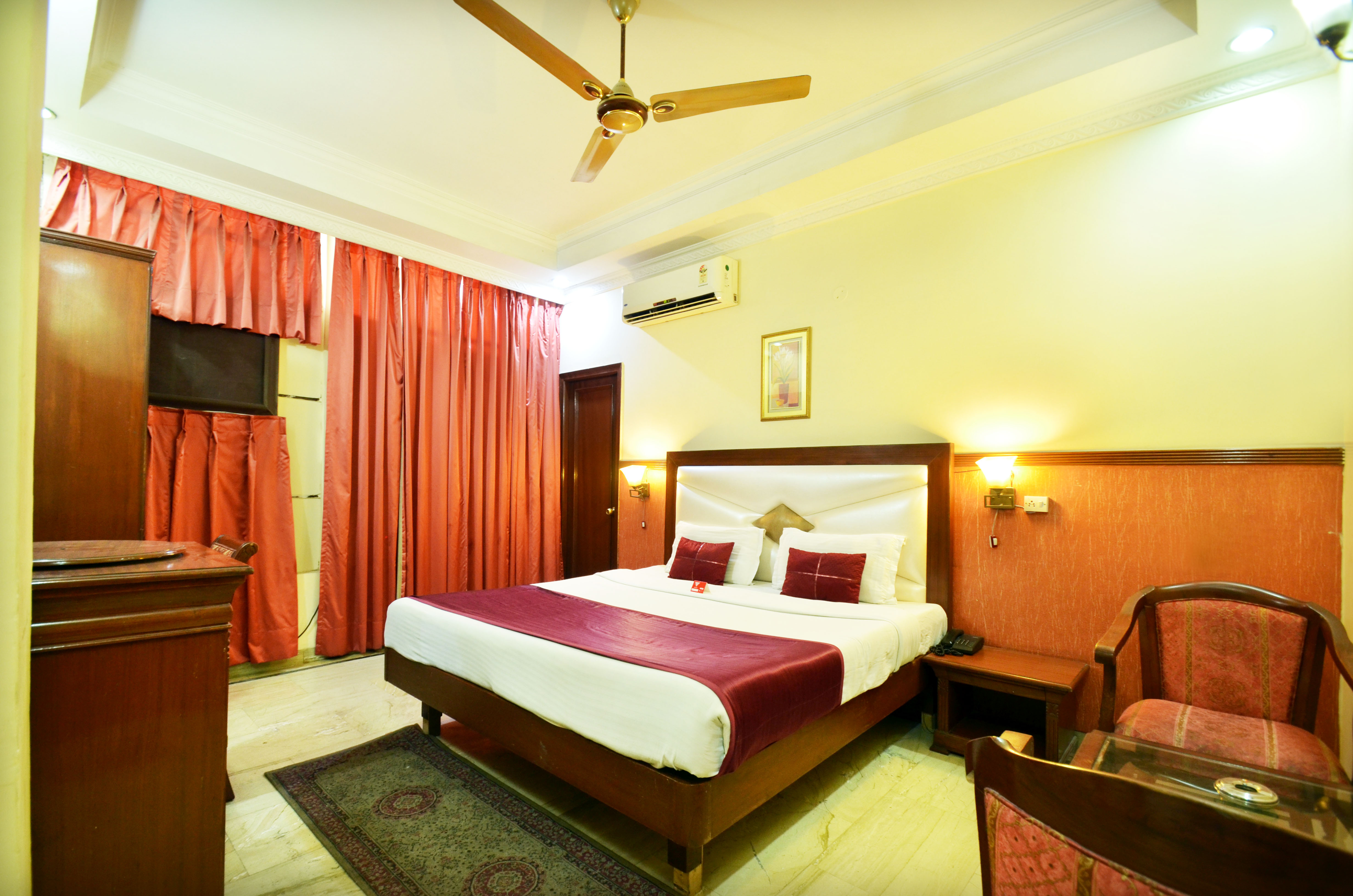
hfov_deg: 100.5
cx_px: 676
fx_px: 563
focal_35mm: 15
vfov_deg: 77.1
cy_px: 448
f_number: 5.6
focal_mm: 10
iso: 500
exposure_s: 1/6
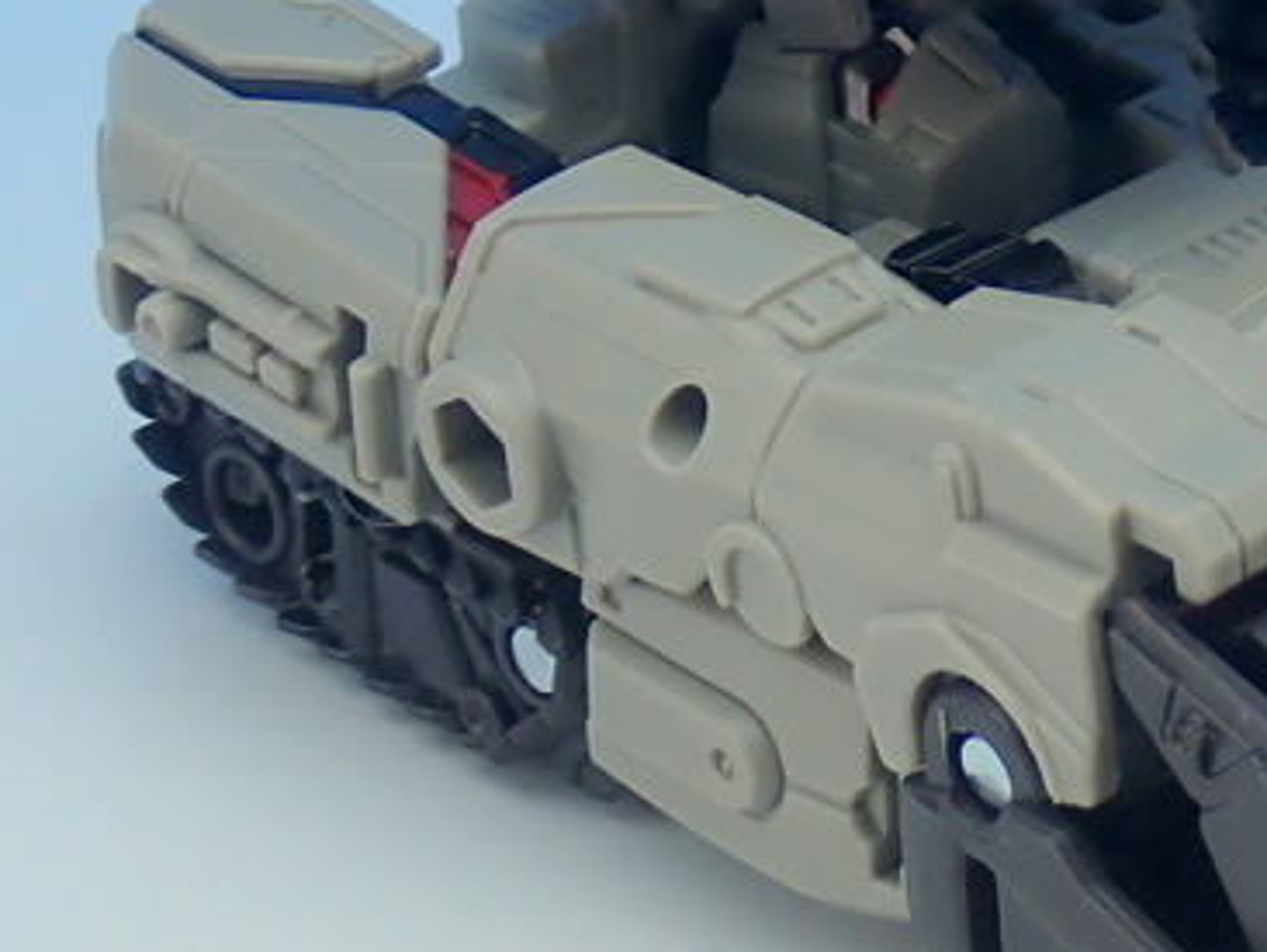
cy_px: 499
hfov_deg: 7.9
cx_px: 1630
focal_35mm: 246
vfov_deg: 6.0
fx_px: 9010
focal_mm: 15.66
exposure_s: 1/15
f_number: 4.5
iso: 100
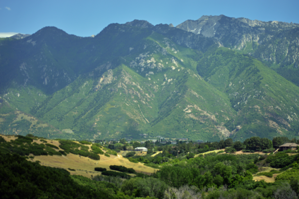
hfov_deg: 24.6
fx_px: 685
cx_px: 150
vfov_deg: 16.5
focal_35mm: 82
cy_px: 100
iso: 100
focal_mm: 55
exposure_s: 1/640
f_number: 4.5
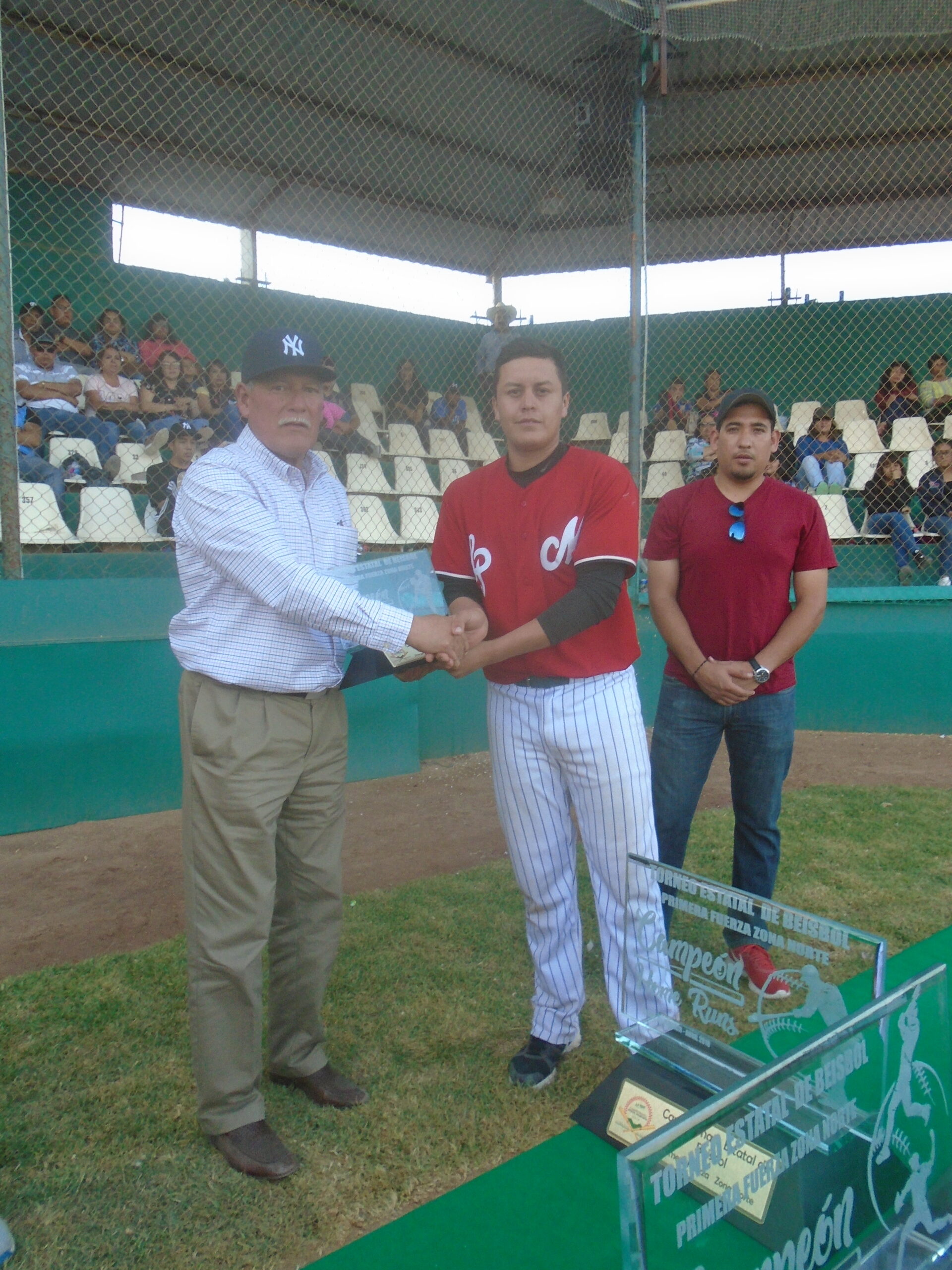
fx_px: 953
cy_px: 635
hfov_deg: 53.1
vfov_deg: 67.3
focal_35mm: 26
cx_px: 476
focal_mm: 4.6
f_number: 3.2
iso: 200
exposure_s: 1/125
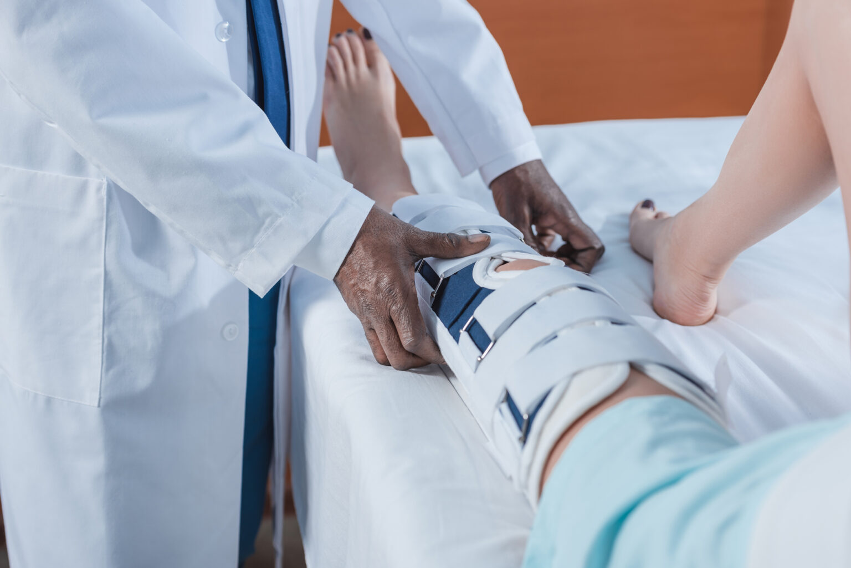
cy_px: 284
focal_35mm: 70
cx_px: 426
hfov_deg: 28.8
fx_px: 1655
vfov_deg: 19.5
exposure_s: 1/160
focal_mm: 70
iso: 80
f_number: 4.5
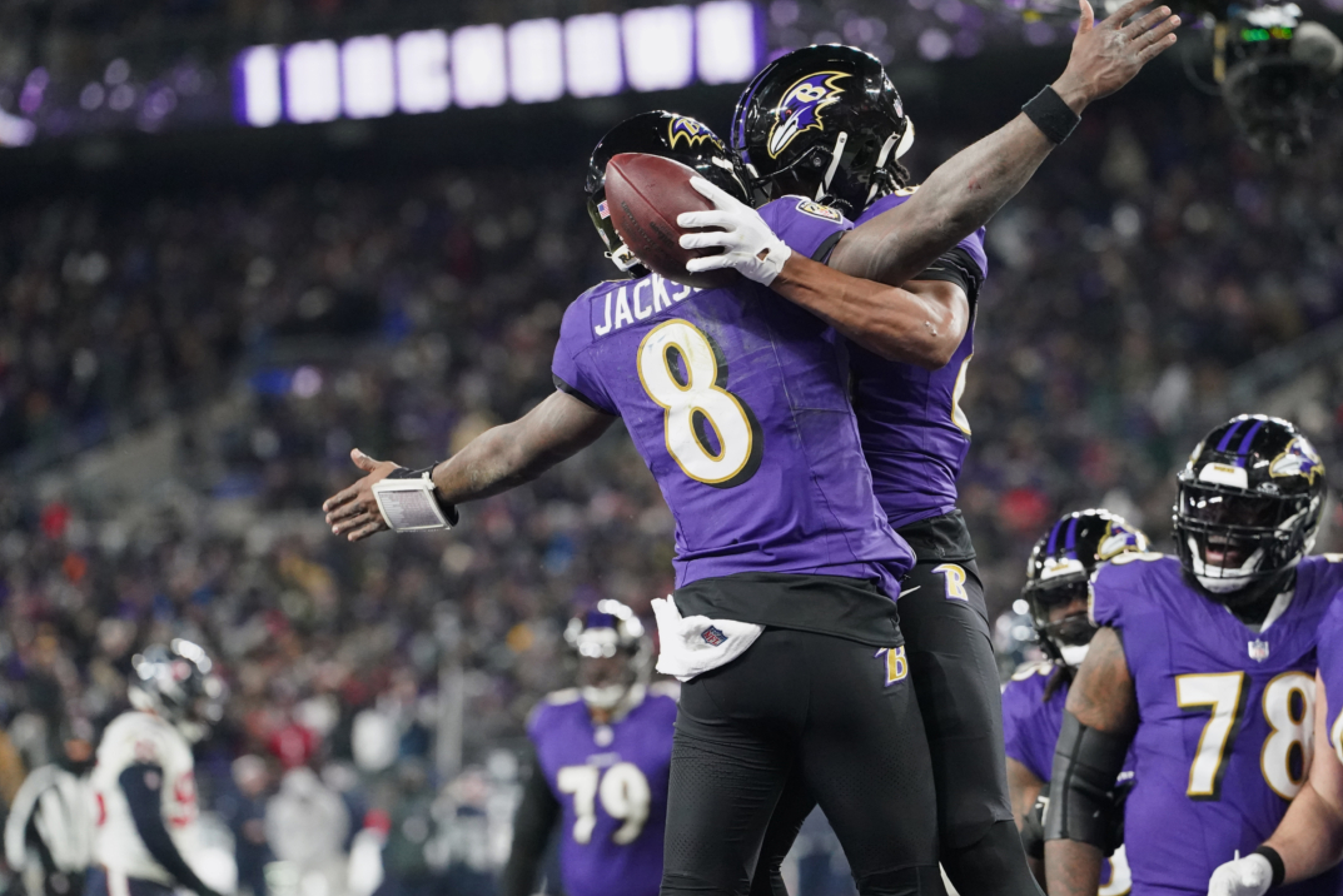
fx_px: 7836
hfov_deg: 9.8
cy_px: 454
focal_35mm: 210
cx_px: 717
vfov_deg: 6.5
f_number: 3.5
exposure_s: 1/2500
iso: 10000
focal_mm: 191
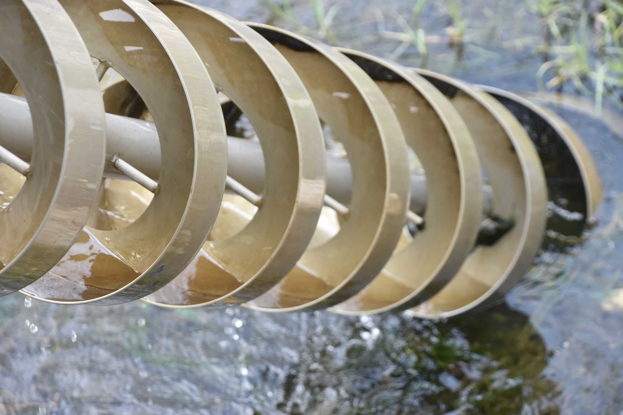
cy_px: 208
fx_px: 2855
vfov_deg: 8.3
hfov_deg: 12.5
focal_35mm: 165
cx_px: 312
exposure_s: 1/250
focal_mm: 110
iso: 800
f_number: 8
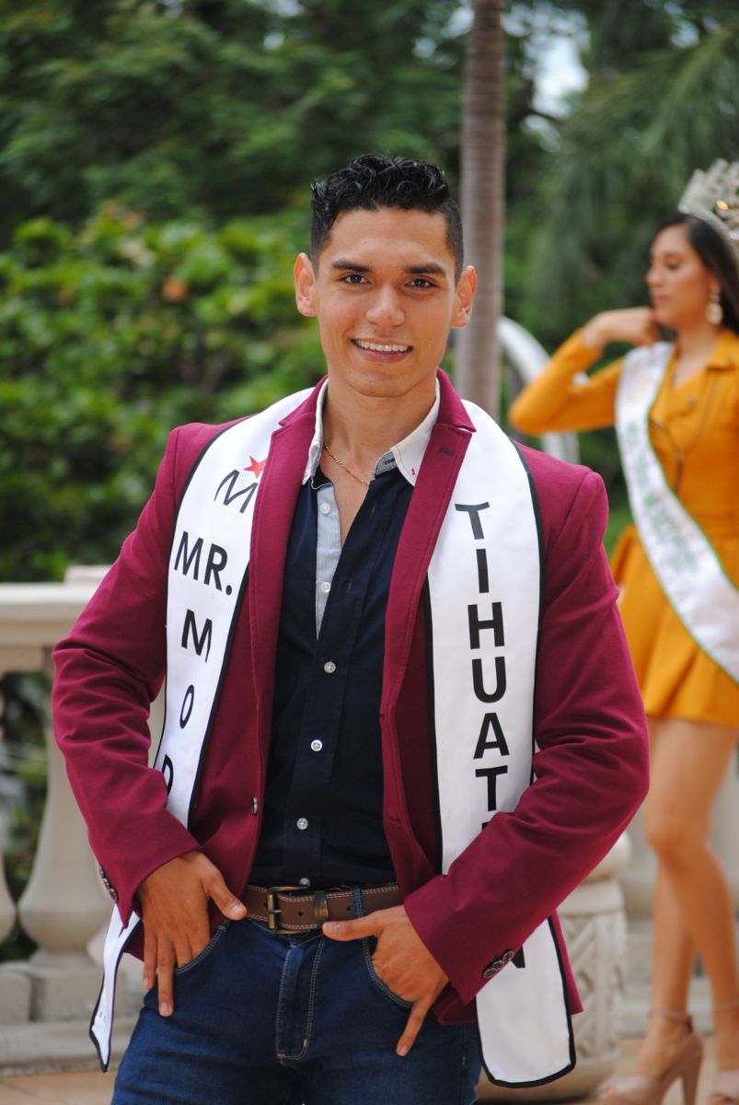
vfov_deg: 13.0
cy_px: 552
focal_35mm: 158
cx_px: 370
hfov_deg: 8.7
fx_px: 4837
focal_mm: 105
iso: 180
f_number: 4.5
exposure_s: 1/160
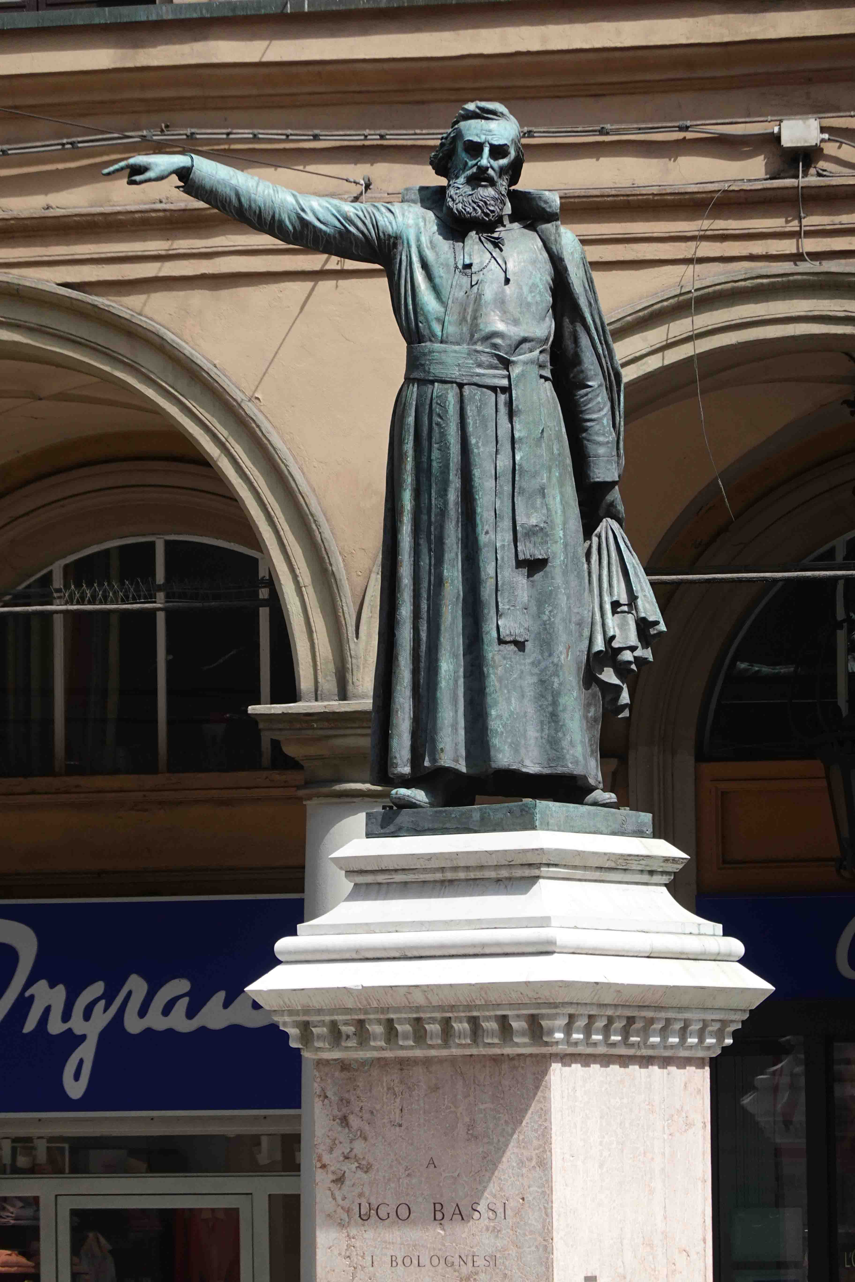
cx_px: 428
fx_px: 7124
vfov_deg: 10.3
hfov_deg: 6.9
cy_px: 641
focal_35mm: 200
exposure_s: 1/1000
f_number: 5
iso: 400
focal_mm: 72
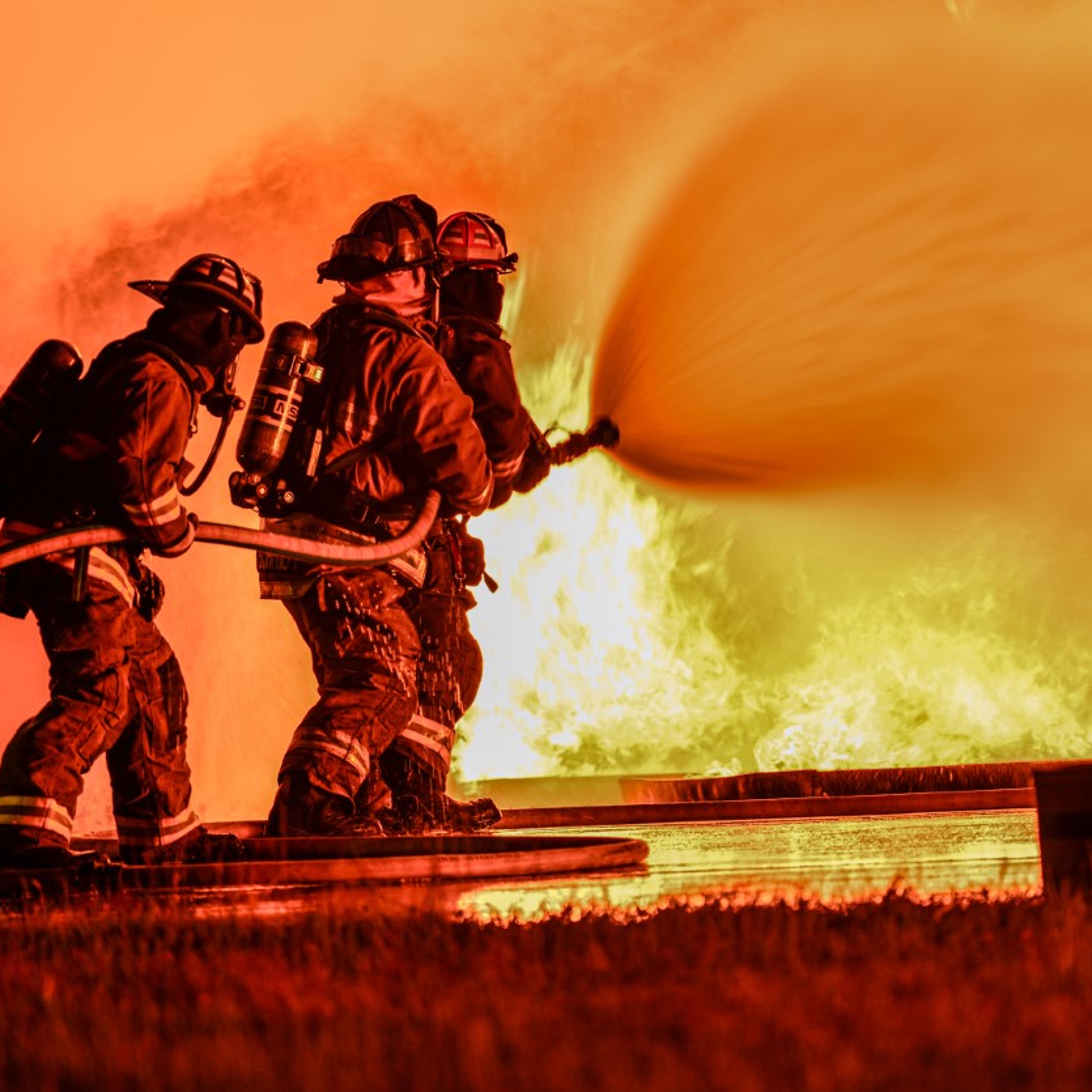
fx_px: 10886
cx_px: 711
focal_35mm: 305
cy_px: 471
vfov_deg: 5.7
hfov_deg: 5.7
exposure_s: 1/60
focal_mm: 185
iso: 64
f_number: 2.8
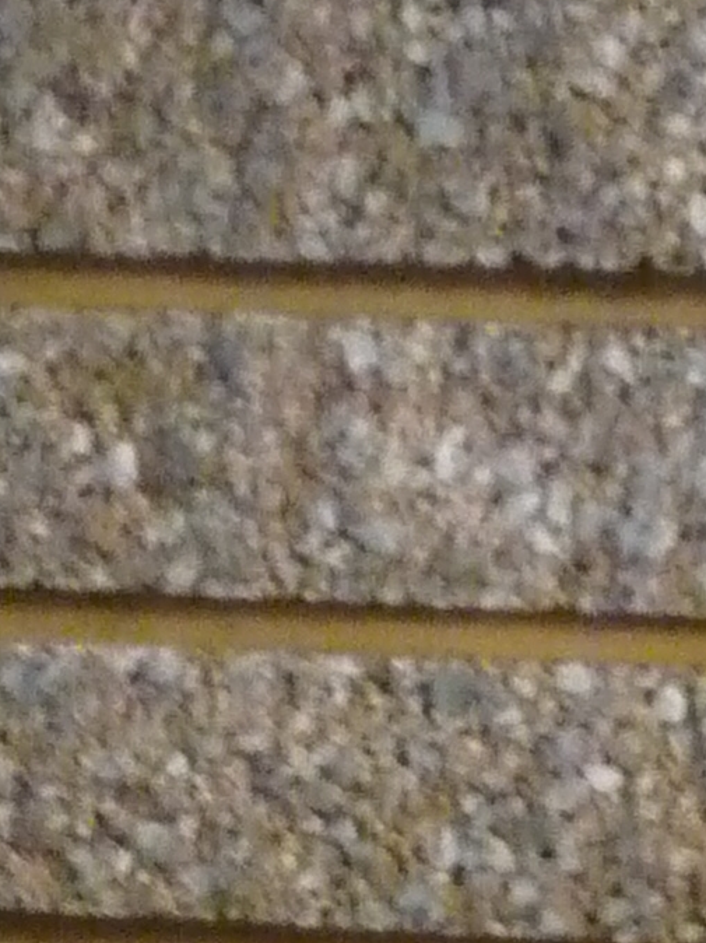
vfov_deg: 11.7
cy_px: 1773
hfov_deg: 9.1
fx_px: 4218
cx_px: -617
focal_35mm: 155
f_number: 3.3
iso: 800
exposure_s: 1/13
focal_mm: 5.2
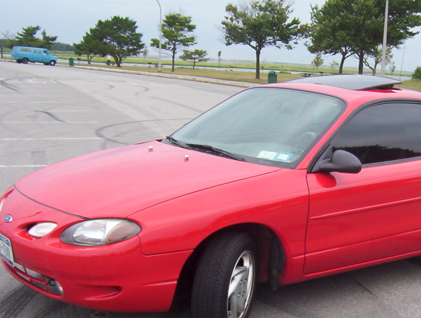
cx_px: 296
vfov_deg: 26.4
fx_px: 670
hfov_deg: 34.4
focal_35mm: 55
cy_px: 229
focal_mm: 5.54
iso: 100
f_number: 2.76
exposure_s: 1/119
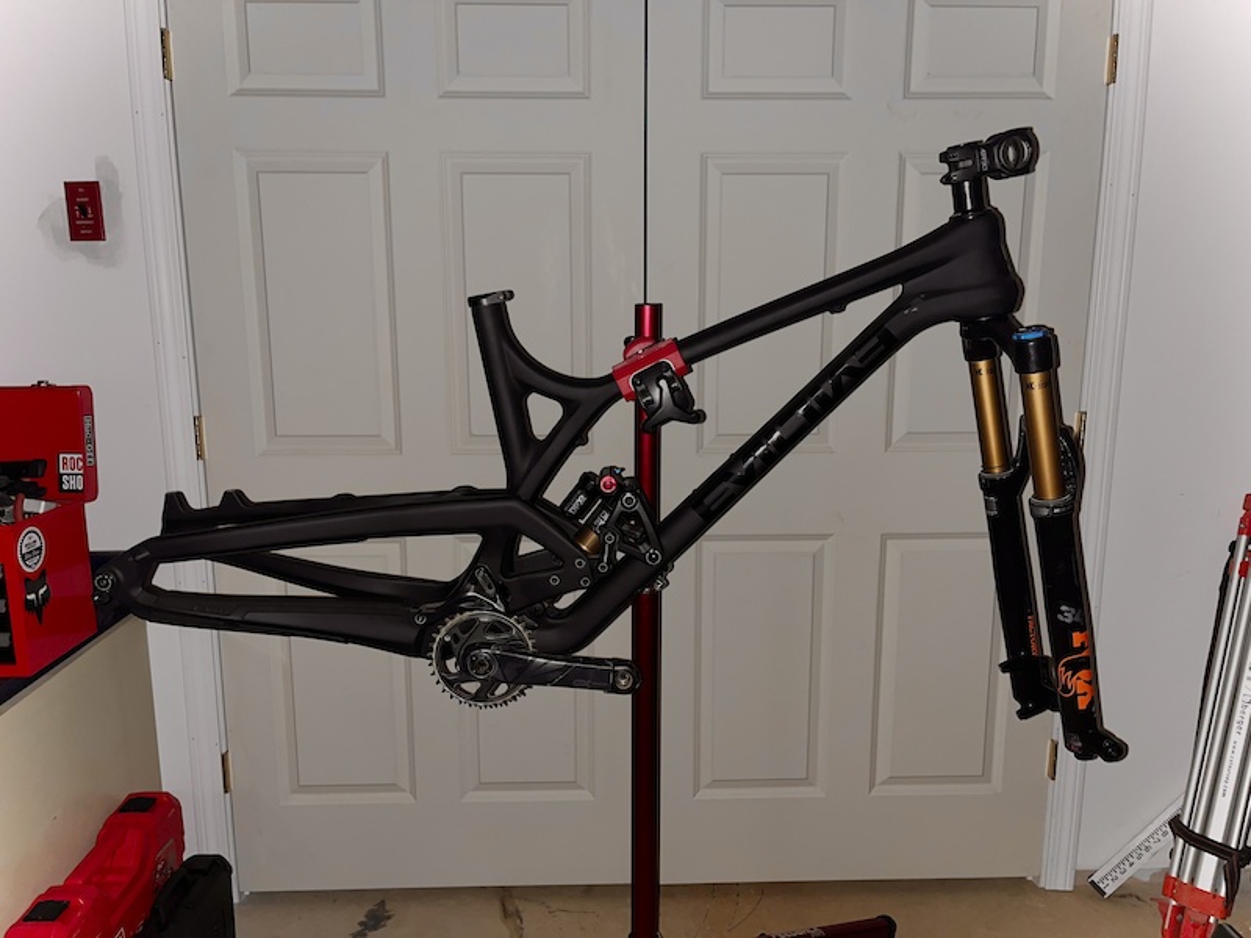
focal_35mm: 26
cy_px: 469
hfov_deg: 67.3
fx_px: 940
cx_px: 626
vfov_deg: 53.1
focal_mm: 5.1
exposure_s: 1/4
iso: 50
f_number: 1.6
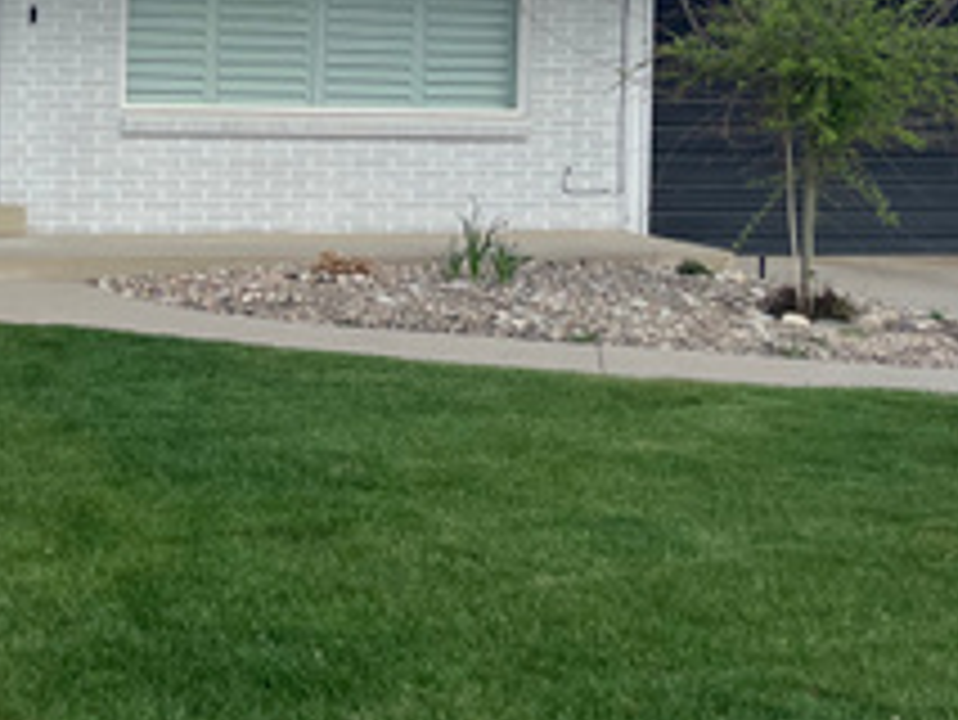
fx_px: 2160
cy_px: 140
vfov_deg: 18.7
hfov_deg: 24.2
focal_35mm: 78
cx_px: 63
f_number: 1.5
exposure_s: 1/2841
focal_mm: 5.7
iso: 50
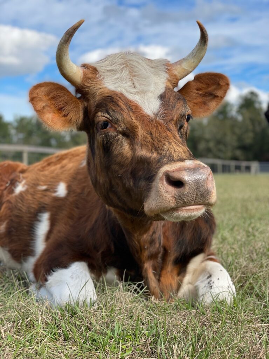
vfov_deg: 36.8
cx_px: 134
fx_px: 539
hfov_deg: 28.0
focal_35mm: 52
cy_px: 180
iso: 32
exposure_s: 1/1170
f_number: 2
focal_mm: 6
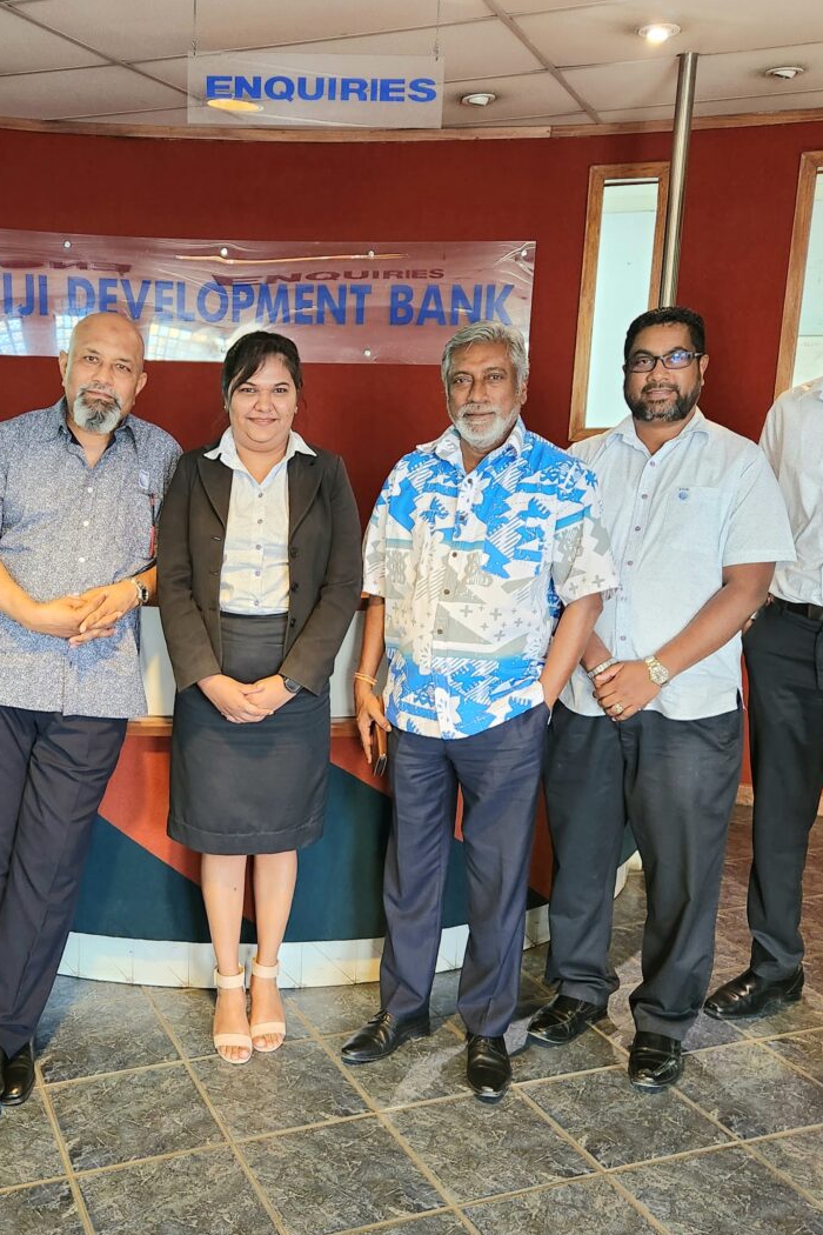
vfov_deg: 54.4
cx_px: 229
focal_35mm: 35
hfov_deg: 37.1
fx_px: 1200
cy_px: 656
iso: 640
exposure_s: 1/50
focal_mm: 5.4
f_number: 1.8
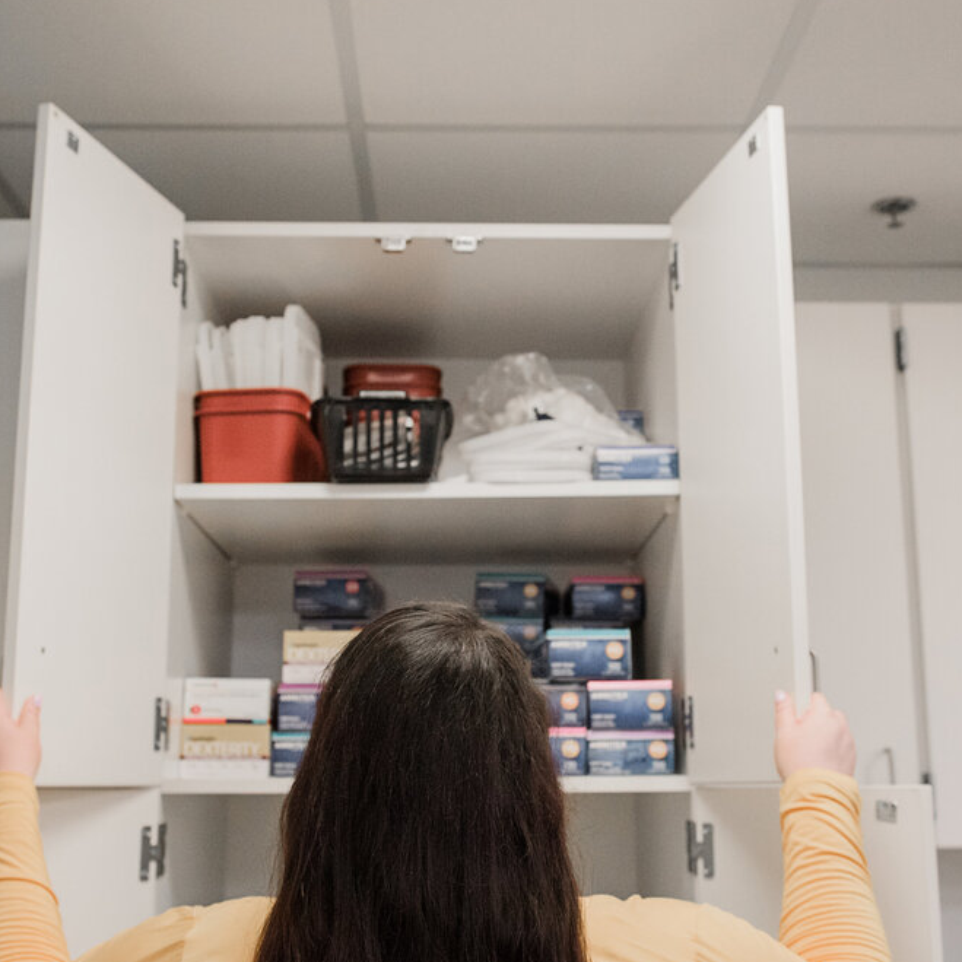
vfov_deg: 35.4
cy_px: 482
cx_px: 488
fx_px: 1509
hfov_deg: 35.4
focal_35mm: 48
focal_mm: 31
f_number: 3.5
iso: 1250
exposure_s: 1/400
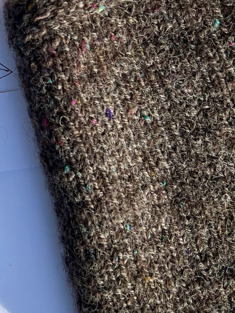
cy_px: 65
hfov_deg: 17.9
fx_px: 678
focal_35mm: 75
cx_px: -101
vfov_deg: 25.5
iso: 50
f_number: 1.5
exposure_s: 1/1295
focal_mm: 5.7
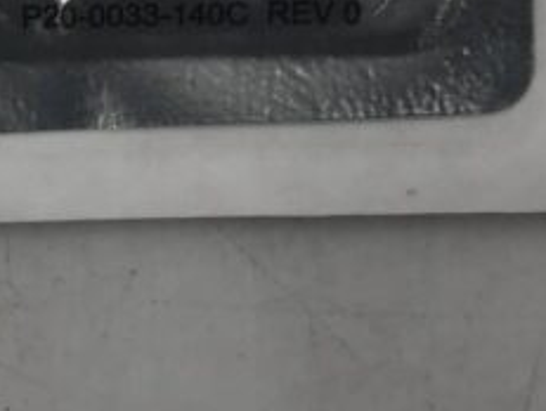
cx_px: -151
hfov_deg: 15.5
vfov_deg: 11.8
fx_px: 1912
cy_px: -175
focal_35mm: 121
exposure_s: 1/187
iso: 20
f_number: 1.8
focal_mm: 3.99
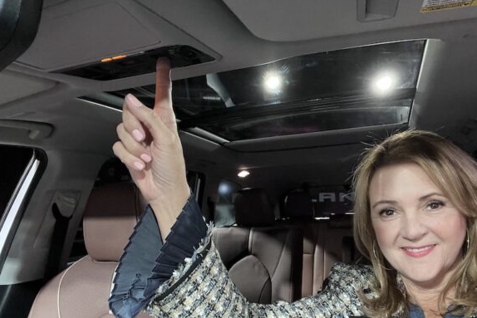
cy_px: 183
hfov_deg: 71.5
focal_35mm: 25
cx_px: 238
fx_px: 331
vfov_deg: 51.1
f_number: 2.2
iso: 250
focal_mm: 2.71
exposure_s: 1/40
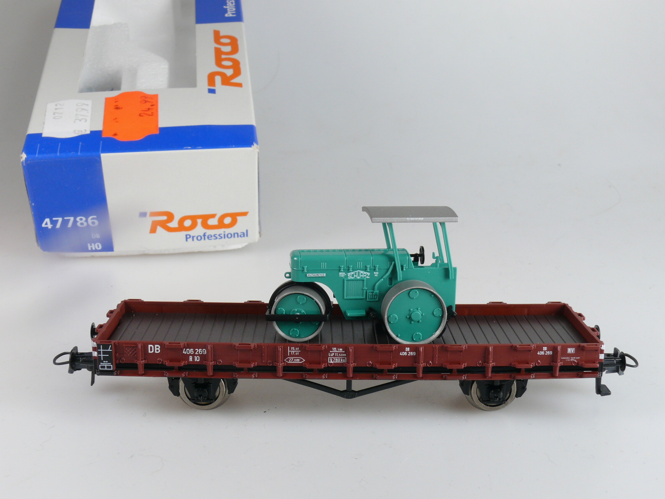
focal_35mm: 47
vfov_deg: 30.9
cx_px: 332
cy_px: 250
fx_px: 903
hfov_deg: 40.4
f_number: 6.3
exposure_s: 1/15
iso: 100
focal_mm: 8.8
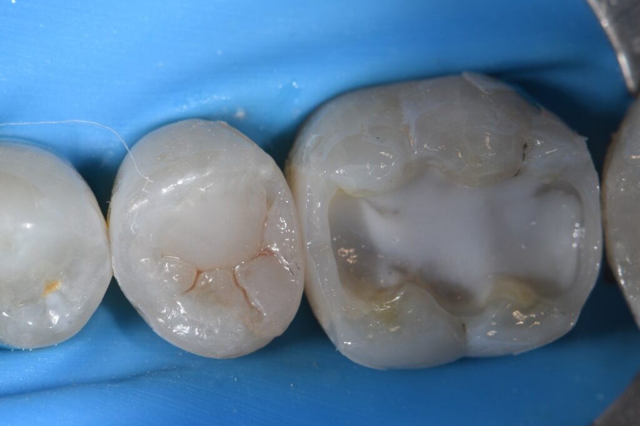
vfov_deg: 8.7
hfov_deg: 13.1
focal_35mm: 157
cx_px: 320
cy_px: 213
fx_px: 2790
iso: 200
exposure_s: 1/160
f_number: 32
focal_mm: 105
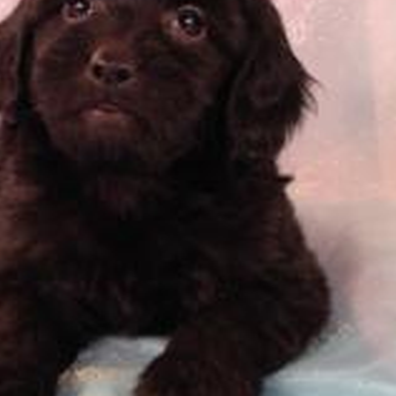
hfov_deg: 23.1
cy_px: 180
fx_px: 958
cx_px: 93
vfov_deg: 23.4
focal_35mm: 74
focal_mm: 4.13
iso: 50
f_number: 2.4
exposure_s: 1/30
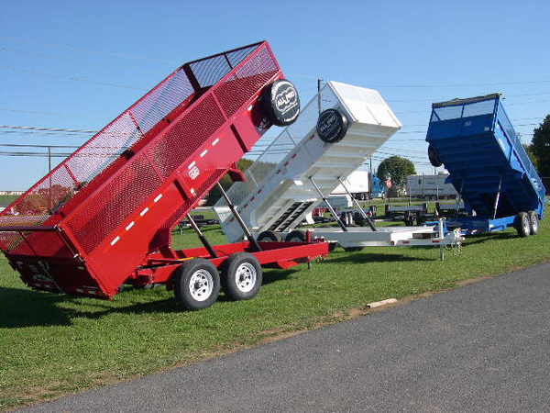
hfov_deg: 49.0
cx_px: 275
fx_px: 604
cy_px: 206
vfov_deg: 37.7
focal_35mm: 38
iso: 100
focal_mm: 8
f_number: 7.6
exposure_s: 1/191
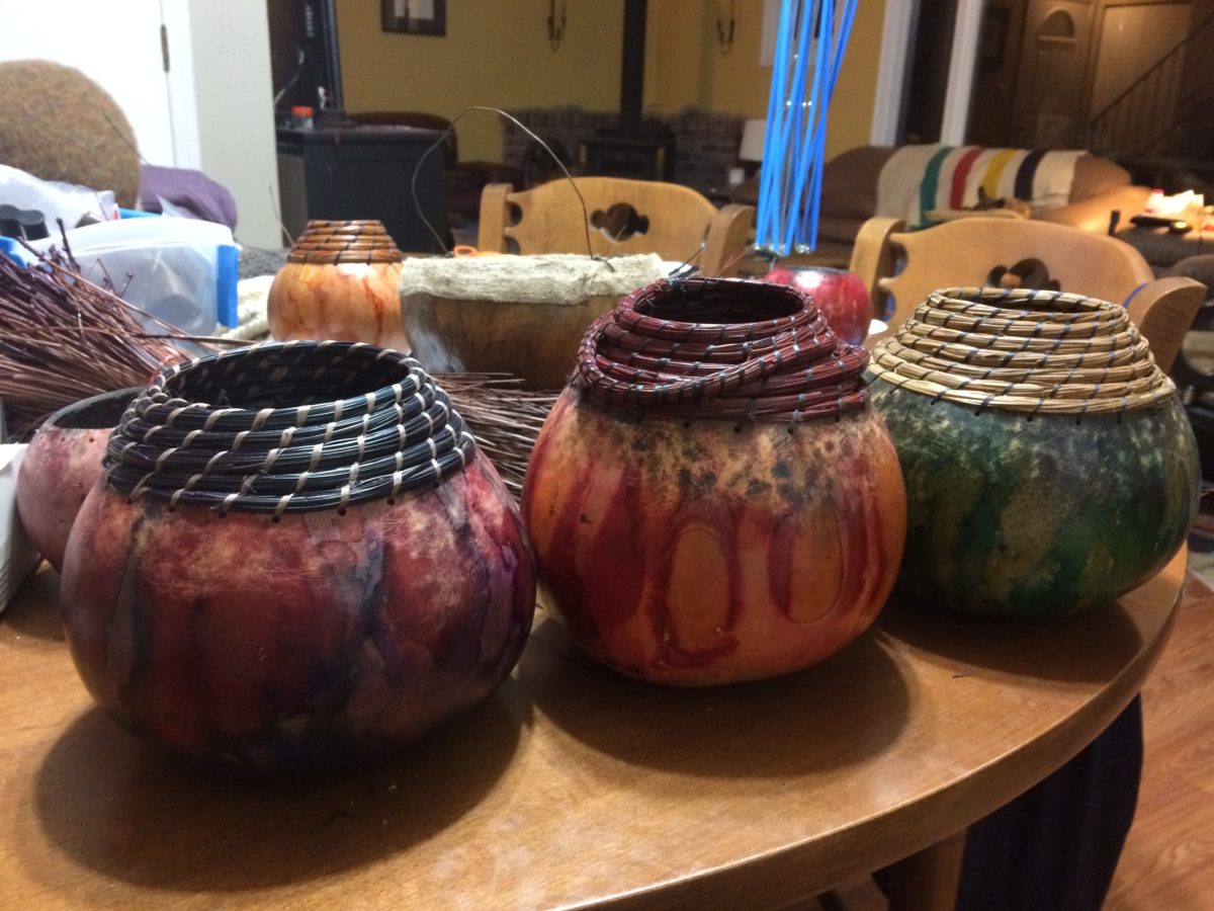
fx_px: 1017
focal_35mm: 29
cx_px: 607
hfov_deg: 61.7
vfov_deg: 48.2
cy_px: 456
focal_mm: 4.15
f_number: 2.2
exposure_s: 1/15
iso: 320
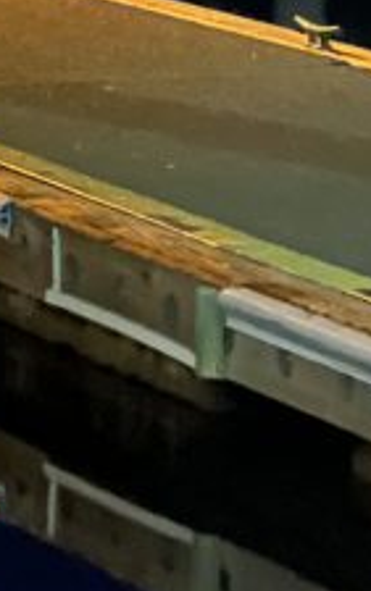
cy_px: 150
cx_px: -458
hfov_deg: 3.5
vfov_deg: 5.7
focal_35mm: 371
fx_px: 5990
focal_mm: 9
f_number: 2.8
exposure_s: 1/4
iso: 1600
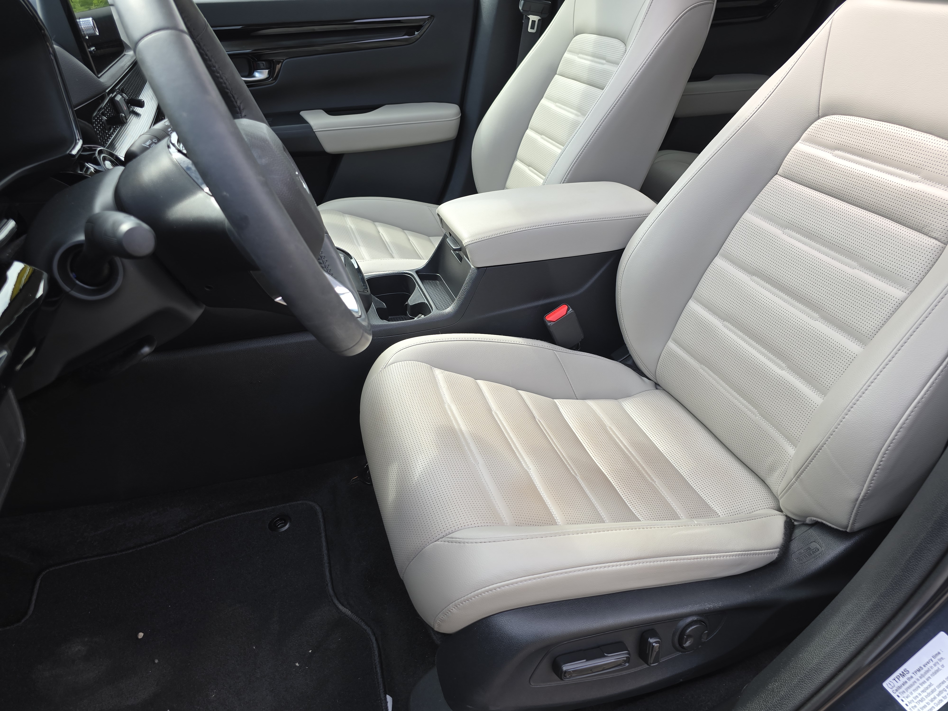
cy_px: 356
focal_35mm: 23
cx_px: 474
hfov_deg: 73.9
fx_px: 630
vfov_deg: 58.9
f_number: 1.7
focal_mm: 6.3
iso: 20
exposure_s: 1/180
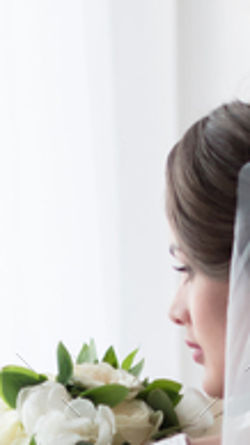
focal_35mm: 239
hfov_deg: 5.1
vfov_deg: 8.7
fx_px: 2819
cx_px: 128
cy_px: 801
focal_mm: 50
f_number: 2
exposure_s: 1/160
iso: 640
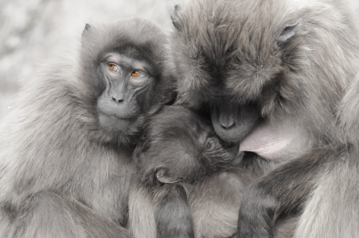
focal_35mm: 750
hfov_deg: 2.8
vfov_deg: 1.8
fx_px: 7470
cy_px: 119
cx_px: 180
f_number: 11
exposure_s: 1/500
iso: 4000
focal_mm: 500
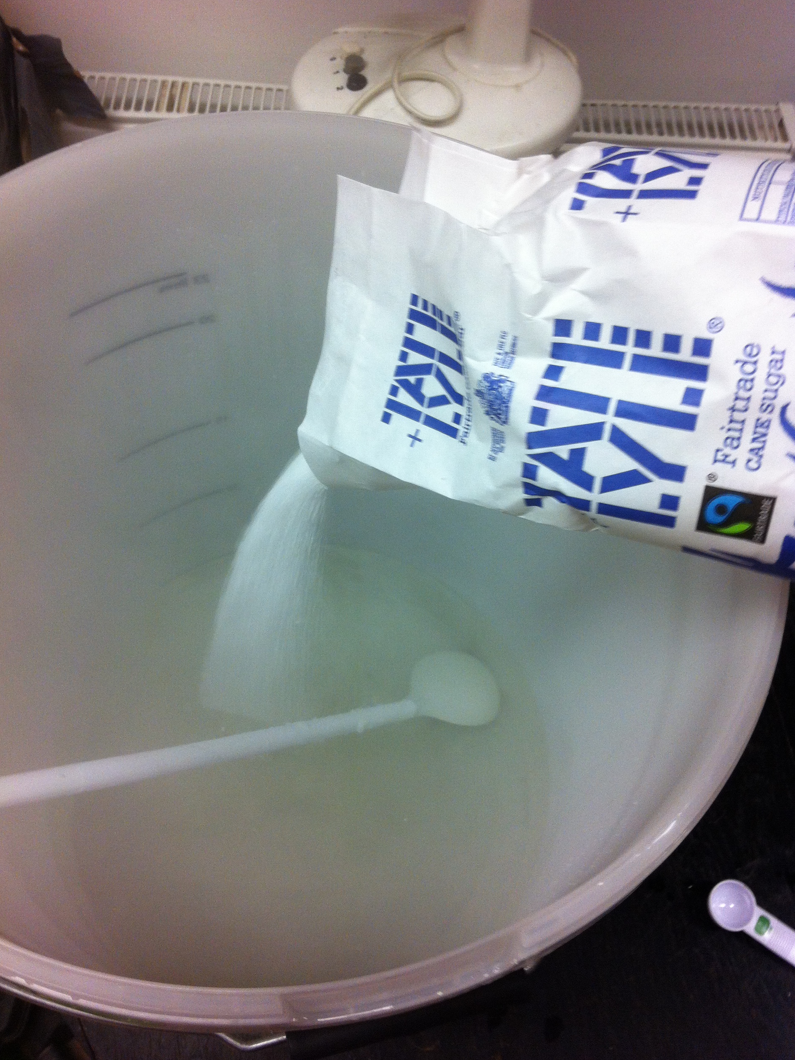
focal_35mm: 36
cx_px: 405
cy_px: 531
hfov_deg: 39.7
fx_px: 1102
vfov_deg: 51.4
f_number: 2.8
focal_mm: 3.85
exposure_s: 1/50
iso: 100
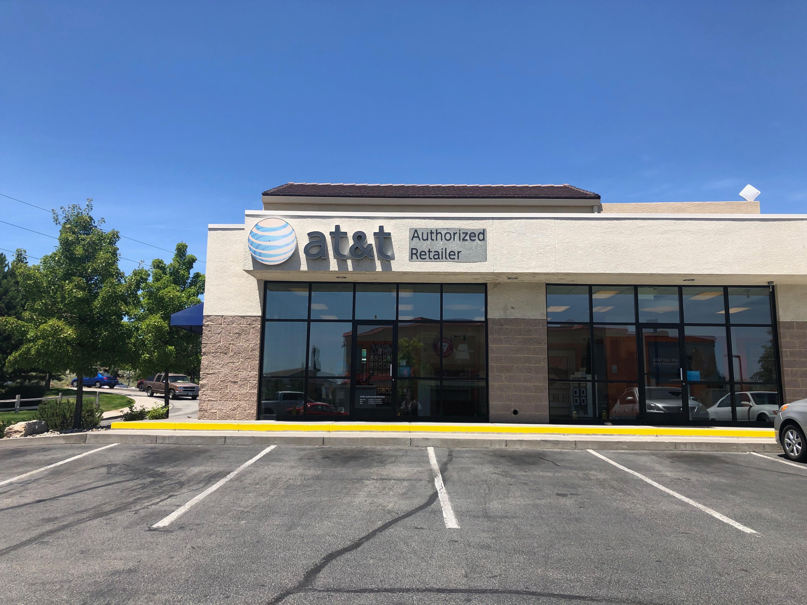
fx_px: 653
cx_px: 404
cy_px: 302
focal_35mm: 28
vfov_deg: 49.7
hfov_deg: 63.4
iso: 20
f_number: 1.8
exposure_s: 1/1715
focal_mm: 4
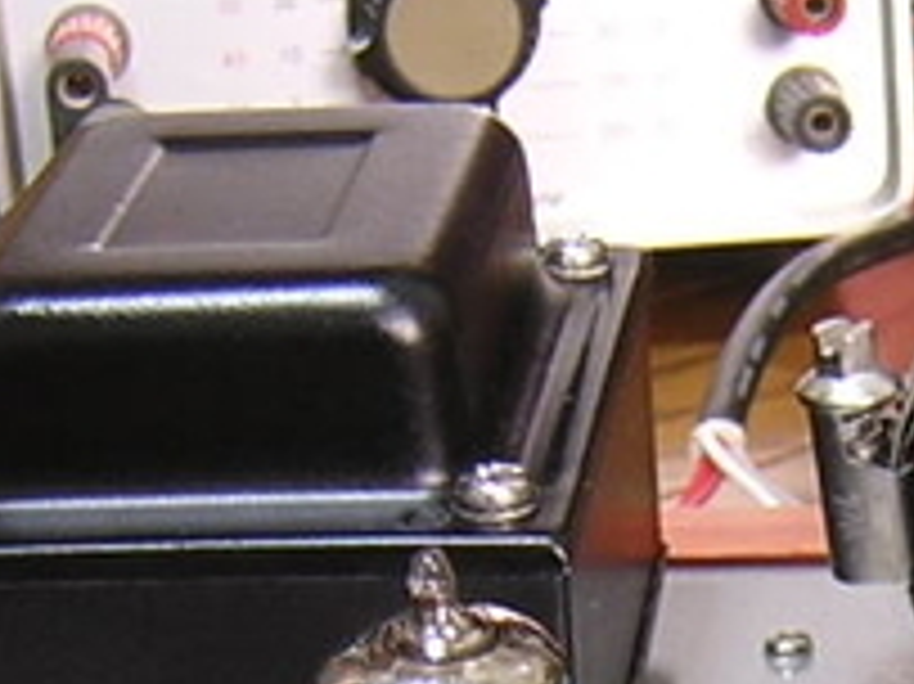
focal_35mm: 142
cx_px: 946
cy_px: 945
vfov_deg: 10.2
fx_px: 3747
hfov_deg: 13.7
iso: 116
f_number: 2.6
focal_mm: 4.7
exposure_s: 1/3.7
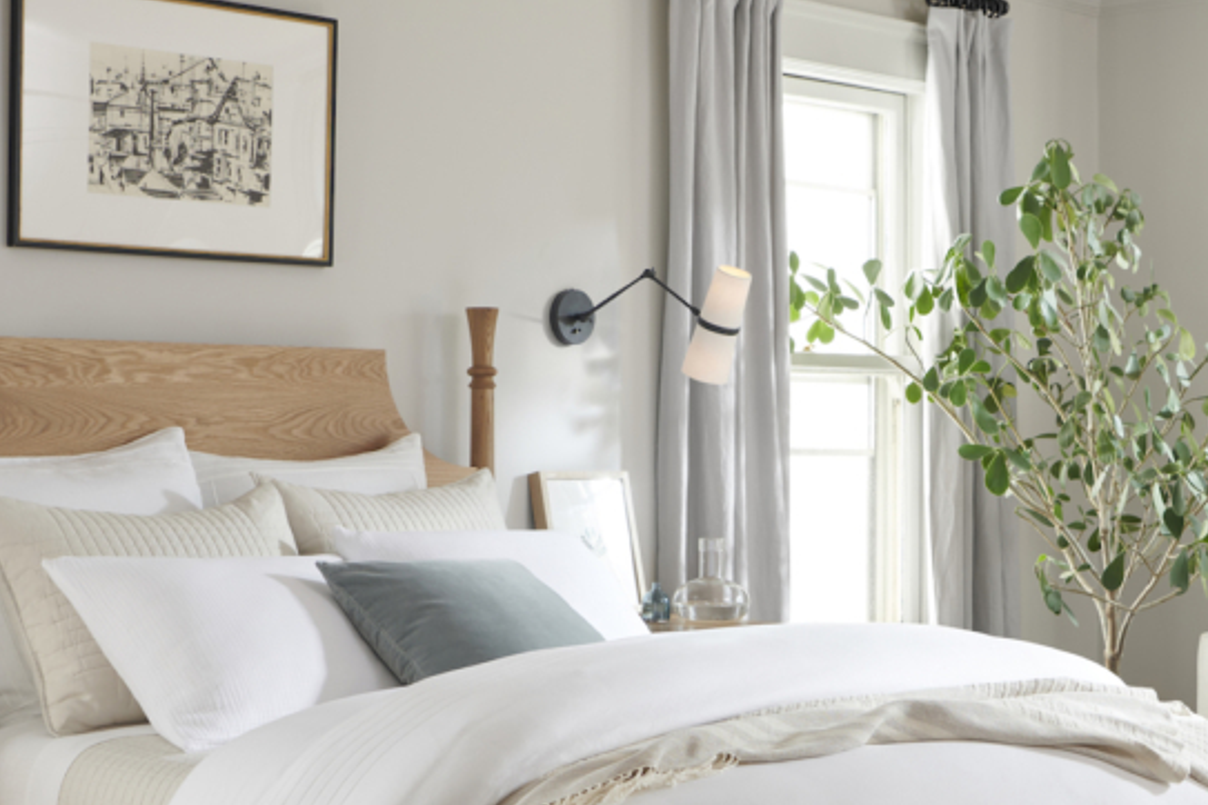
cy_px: 496
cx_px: 741
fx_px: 2718
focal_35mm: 81
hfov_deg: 25.0
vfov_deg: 16.8
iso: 100
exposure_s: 1/25
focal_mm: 30
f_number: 5.6
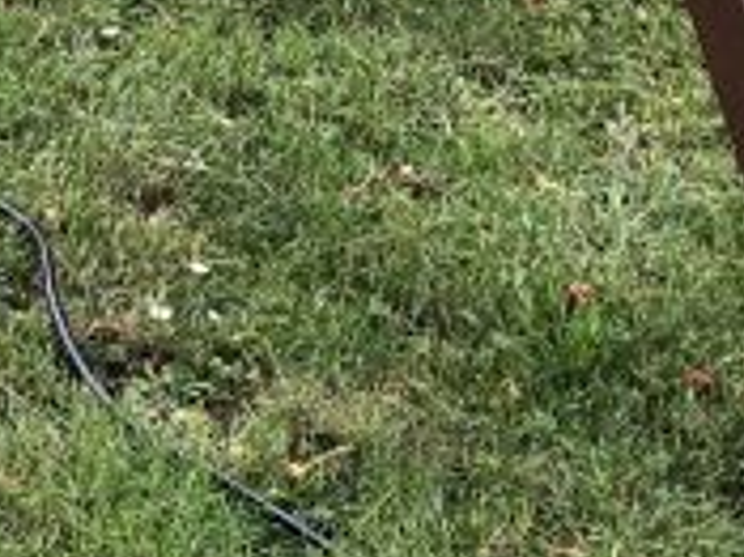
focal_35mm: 164
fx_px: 3522
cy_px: -395
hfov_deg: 10.6
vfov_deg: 8.7
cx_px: -952
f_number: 1.8
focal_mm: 3.99
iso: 50
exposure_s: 1/120
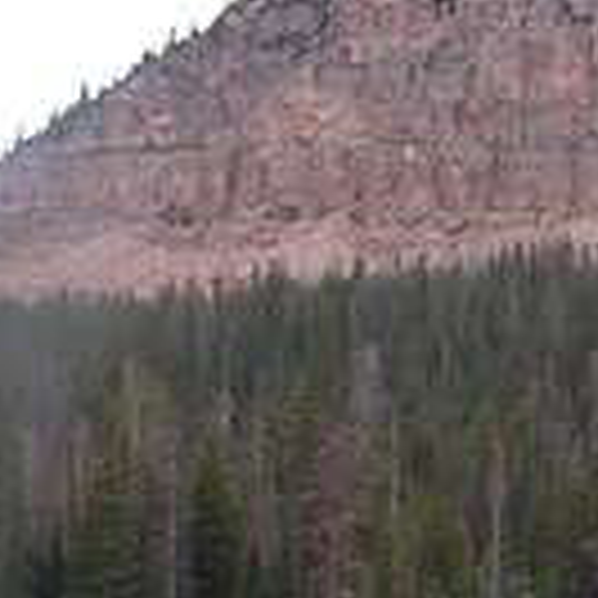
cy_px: 620
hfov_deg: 8.8
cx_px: 967
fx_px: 3753
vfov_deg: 9.0
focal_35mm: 192
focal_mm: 6
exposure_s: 1/200
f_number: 4.8
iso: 64
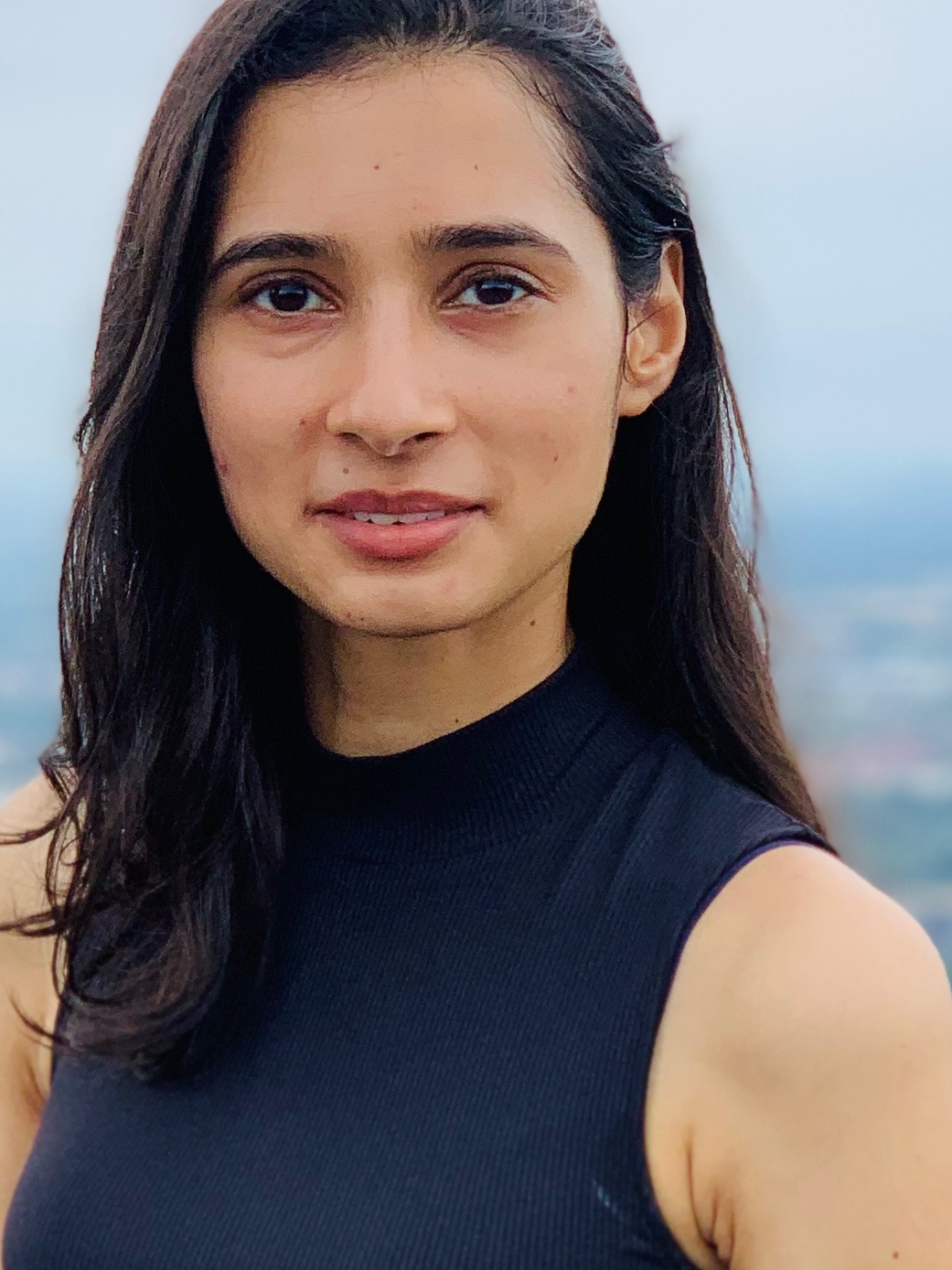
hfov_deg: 9.8
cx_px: 904
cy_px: 901
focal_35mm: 151
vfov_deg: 13.1
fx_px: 5540
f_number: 2.4
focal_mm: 6
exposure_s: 1/363
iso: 16
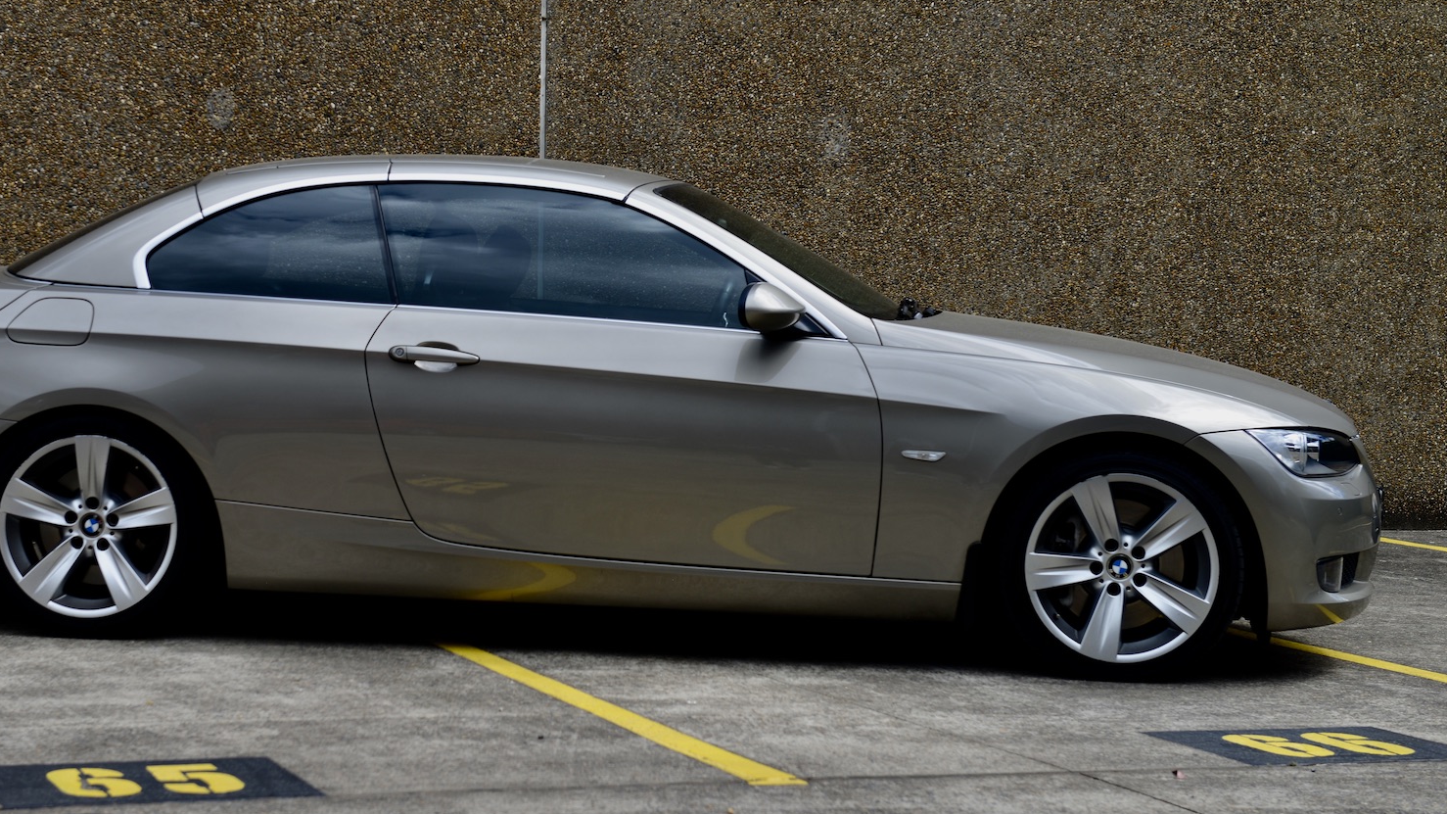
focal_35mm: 78
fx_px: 2992
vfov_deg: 15.5
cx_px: 537
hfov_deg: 27.1
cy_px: 360
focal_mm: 55
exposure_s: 1/250
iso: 100
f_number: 6.3
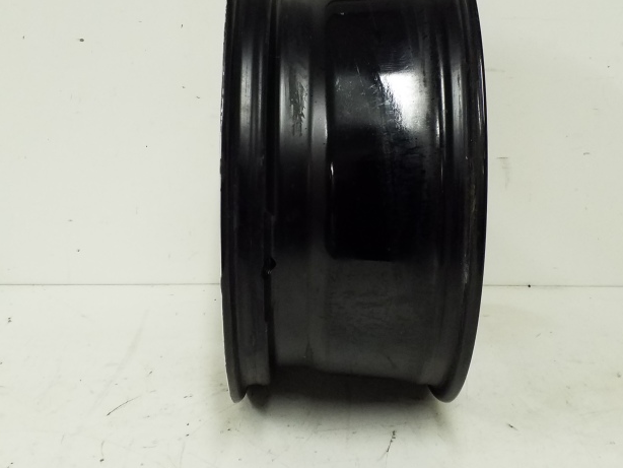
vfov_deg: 31.9
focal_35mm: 45
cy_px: 153
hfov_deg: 42.0
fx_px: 810
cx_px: 338
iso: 200
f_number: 1.9
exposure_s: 1/33
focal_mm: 3.6
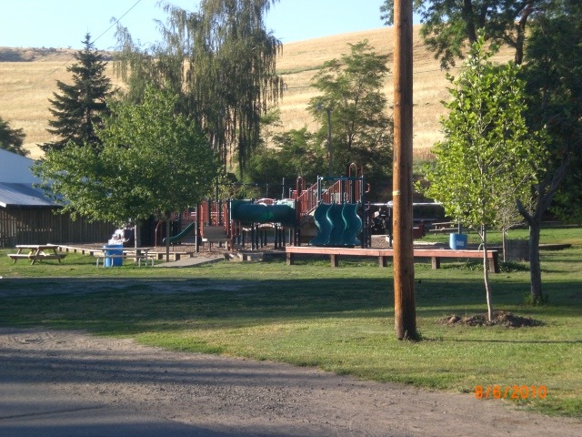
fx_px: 1917
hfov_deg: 17.3
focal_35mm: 114
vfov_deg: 13.0
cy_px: 218
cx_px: 291
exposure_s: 1/200
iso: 100
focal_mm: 18.9
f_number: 5.9
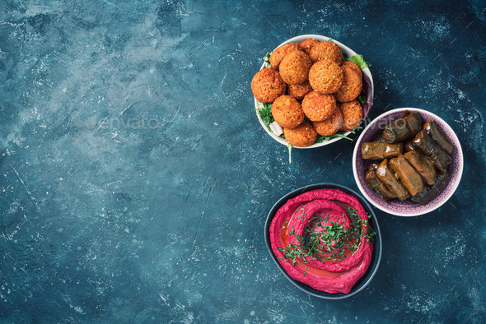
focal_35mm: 50
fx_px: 675
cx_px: 243
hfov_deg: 39.6
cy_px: 162
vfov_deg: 27.0
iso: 50
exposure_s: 1/60
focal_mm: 50
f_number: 10
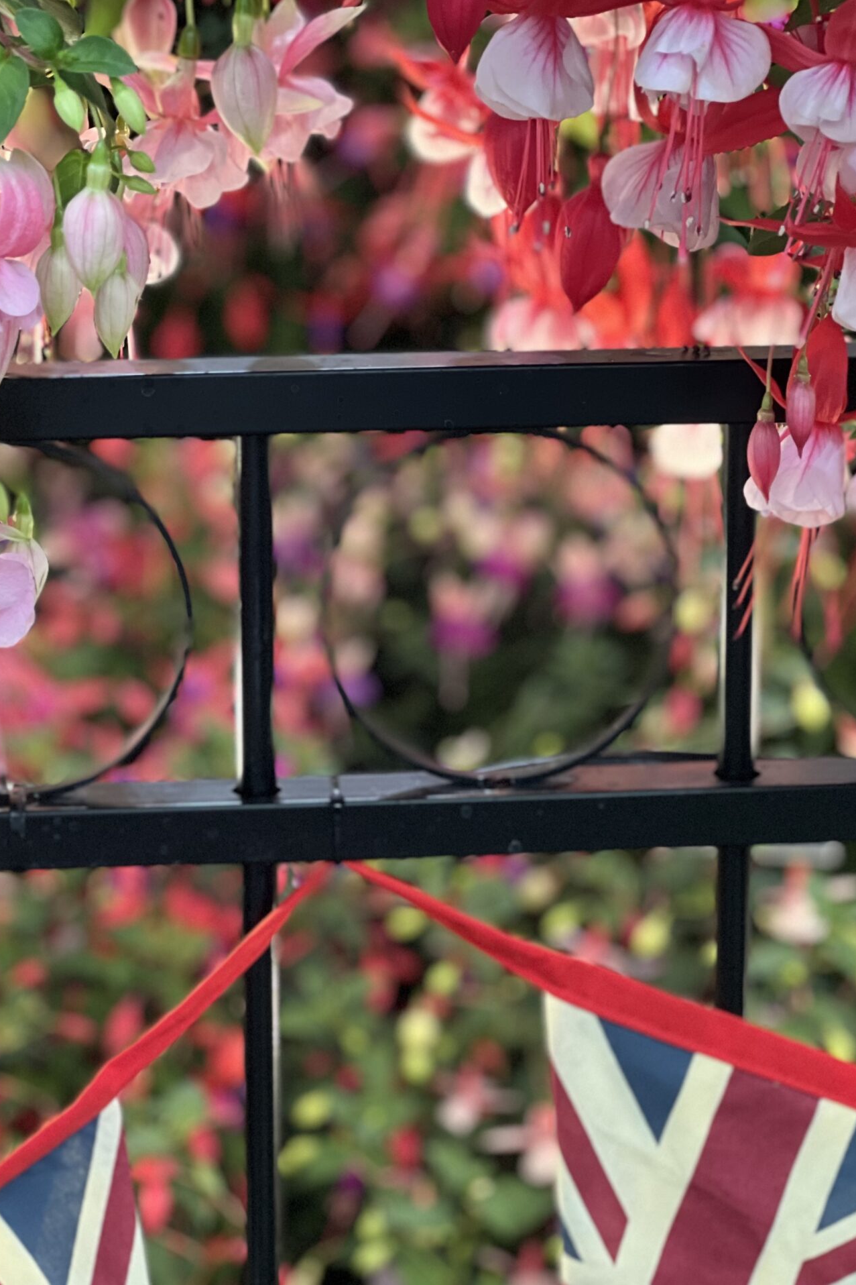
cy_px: 642
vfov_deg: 19.1
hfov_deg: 12.8
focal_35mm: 107
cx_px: 387
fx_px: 3817
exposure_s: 1/33
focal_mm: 9
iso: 250
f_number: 2.8
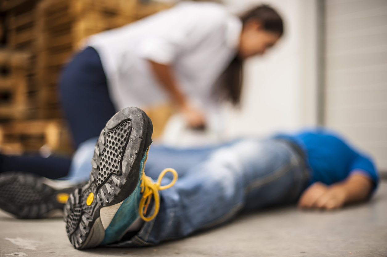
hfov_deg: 39.6
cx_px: 194
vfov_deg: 27.0
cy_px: 128
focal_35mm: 50
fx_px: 537
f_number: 1.4
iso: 200
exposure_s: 1/800
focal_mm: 50
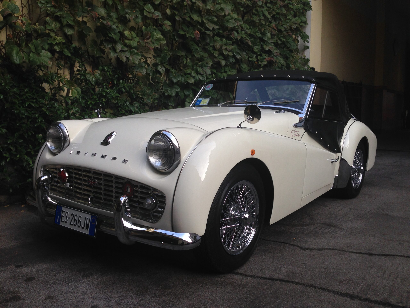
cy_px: 154
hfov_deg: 55.4
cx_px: 205
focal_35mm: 33
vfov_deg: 42.9
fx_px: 391
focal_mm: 4.12
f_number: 2.4
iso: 50
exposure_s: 1/444
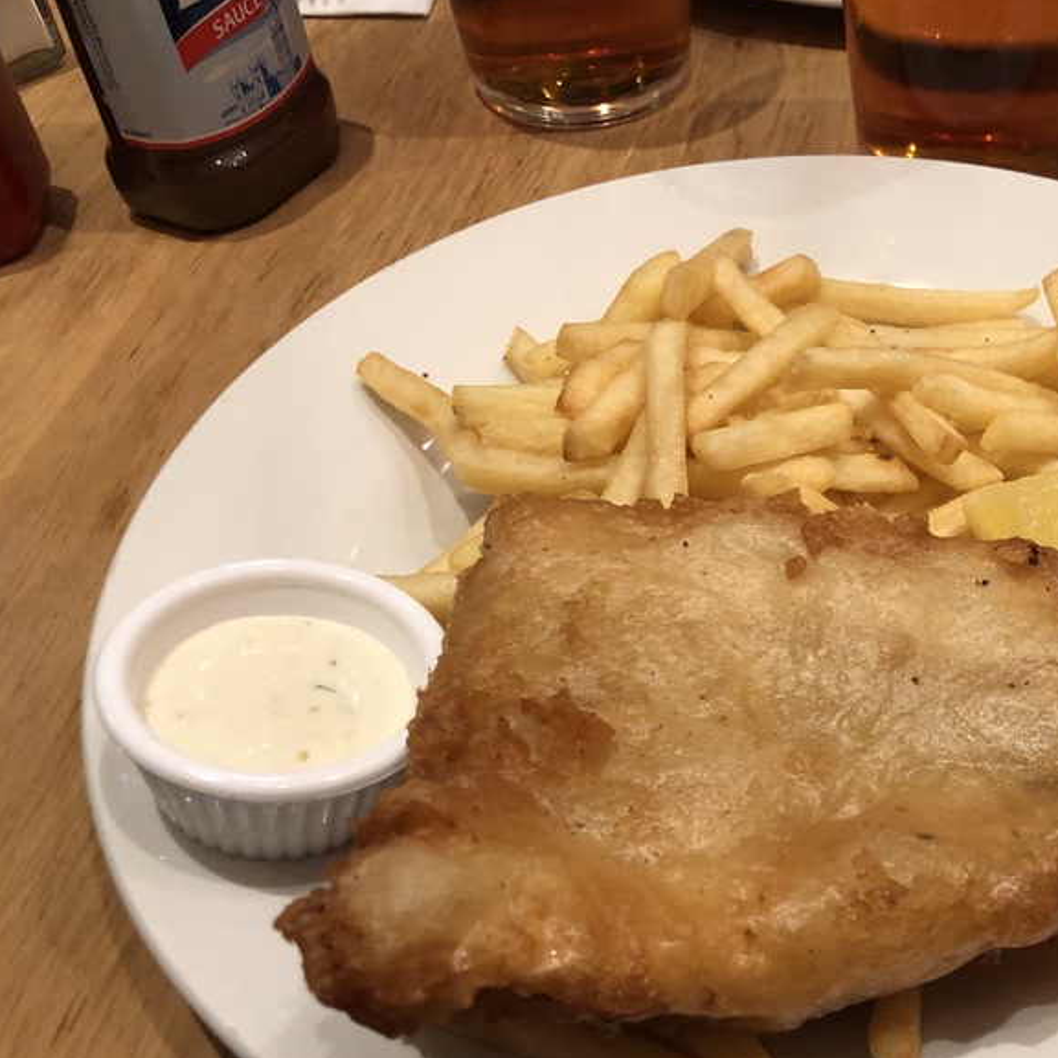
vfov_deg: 38.3
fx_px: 1521
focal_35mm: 44
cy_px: 612
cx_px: 895
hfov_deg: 36.6
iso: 50
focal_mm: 4
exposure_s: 1/17
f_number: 1.8
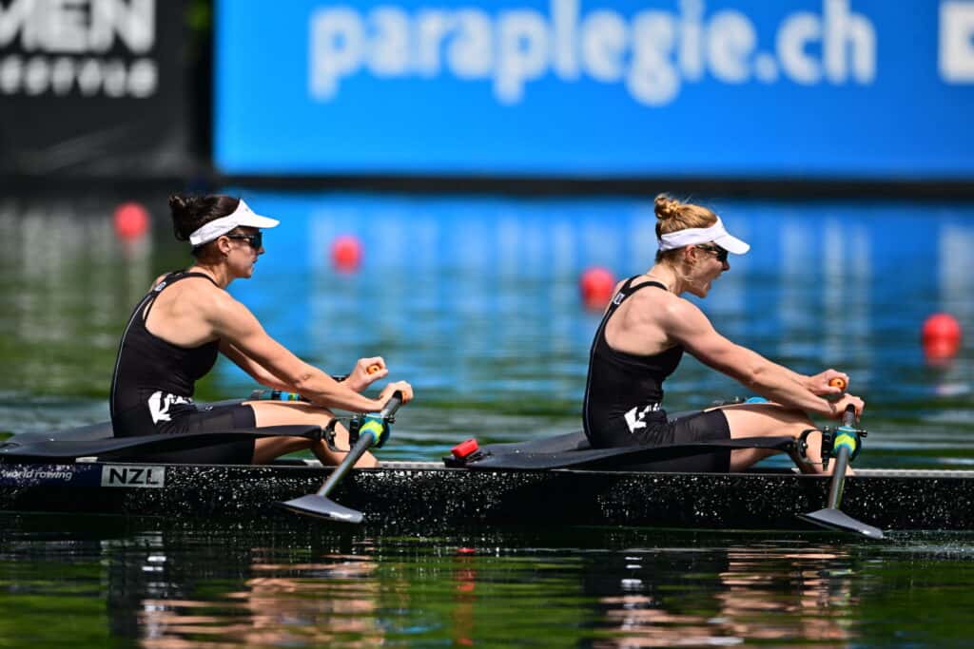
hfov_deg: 2.6
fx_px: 21646
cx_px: 487
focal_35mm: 800
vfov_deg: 1.7
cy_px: 324
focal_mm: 800
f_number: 6.3
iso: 125
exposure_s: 1/1000
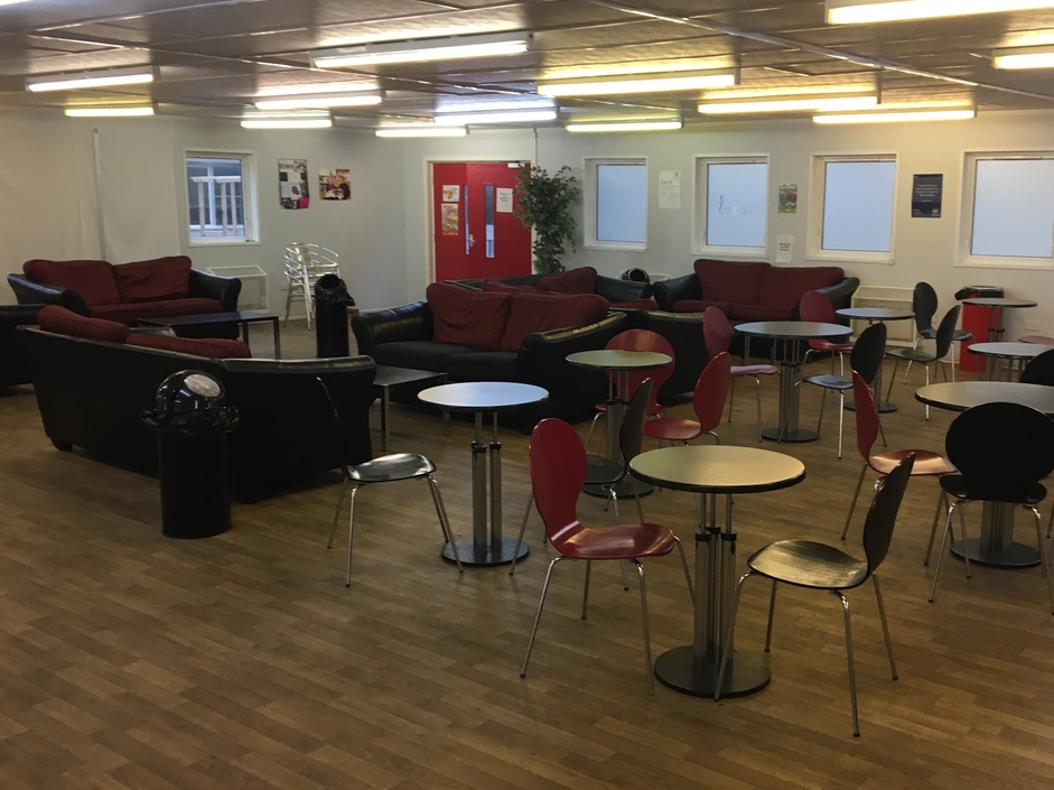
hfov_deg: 50.0
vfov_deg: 38.6
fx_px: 1126
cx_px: 601
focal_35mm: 37
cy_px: 393
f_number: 2.2
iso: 32
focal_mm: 4.15
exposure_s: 1/33
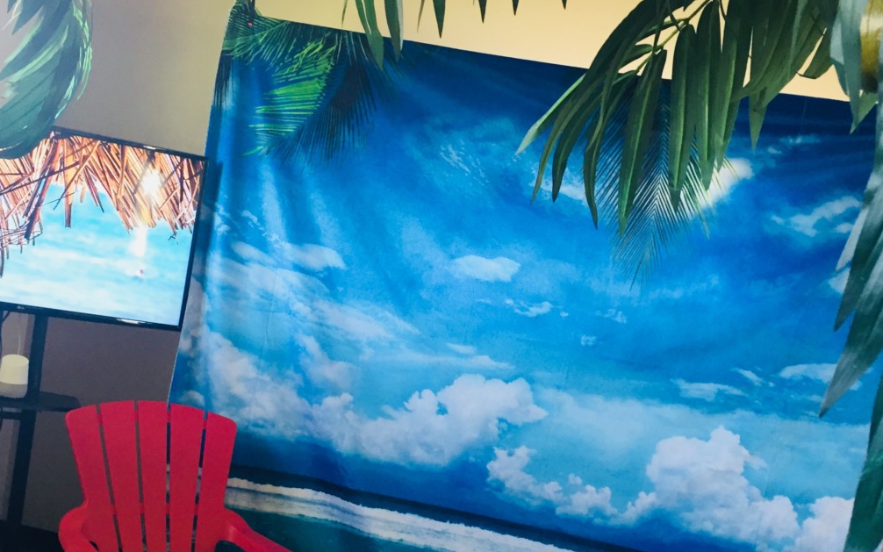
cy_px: 368
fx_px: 1059
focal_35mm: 44
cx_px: 425
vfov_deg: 29.0
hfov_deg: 45.3
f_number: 2.2
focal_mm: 4.15
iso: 80
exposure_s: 1/30
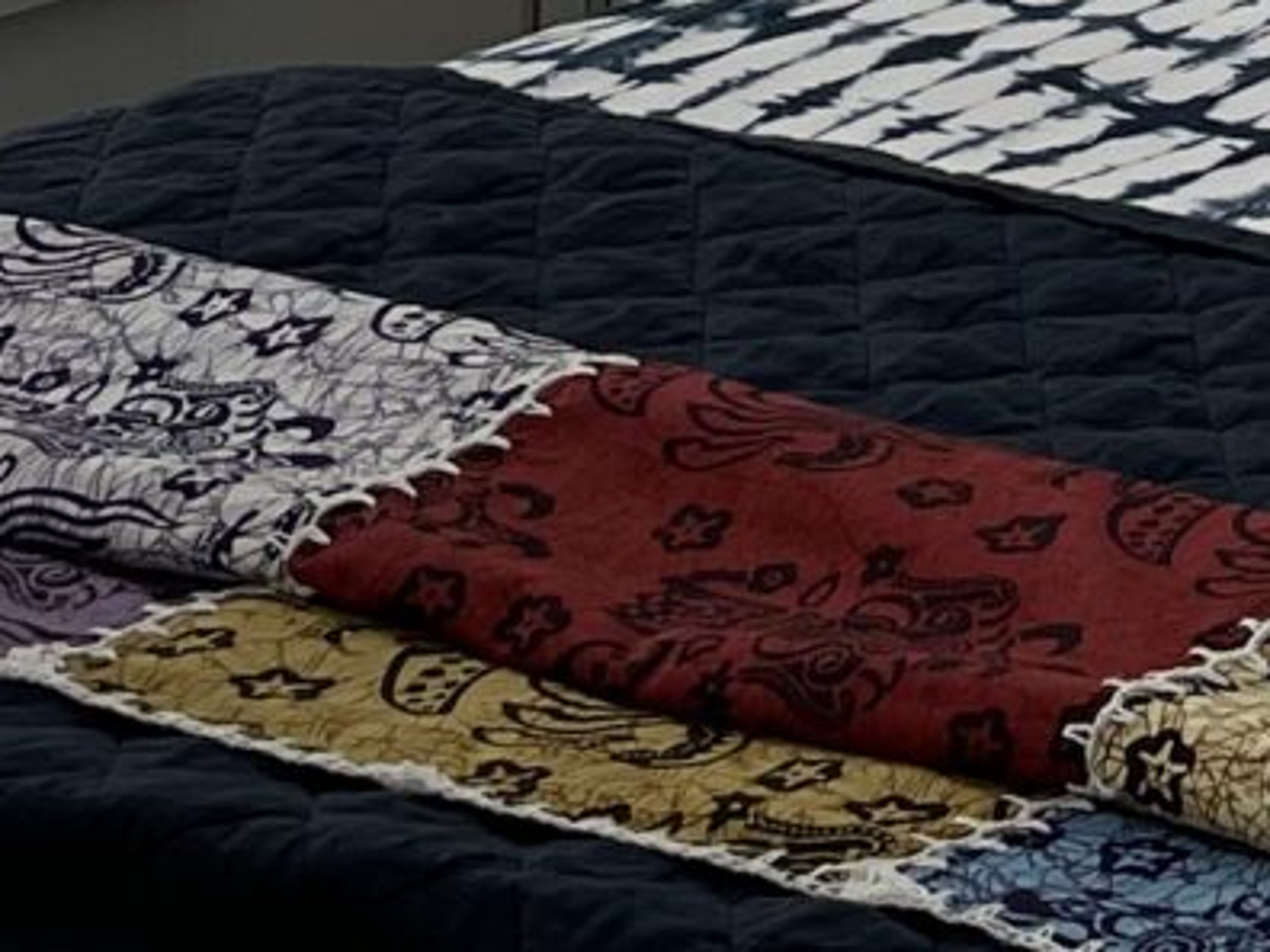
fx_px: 6164
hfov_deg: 11.1
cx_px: 2097
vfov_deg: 7.6
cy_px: -1968
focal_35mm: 168
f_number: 1.6
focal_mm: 4.2
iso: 32
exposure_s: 1/180
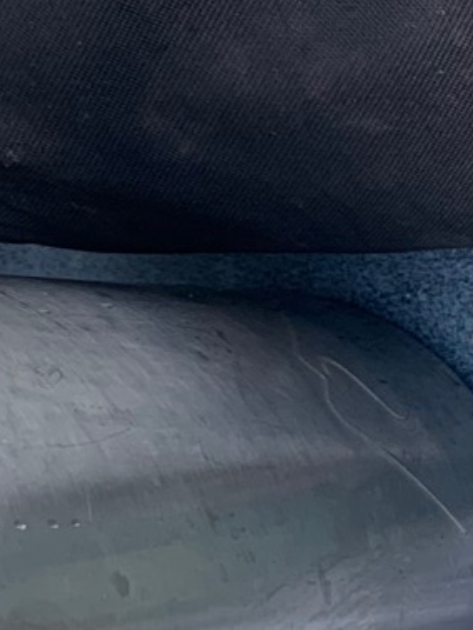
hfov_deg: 10.1
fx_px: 2402
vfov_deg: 14.9
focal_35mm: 132
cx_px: 1069
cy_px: 337
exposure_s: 1/122
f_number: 1.8
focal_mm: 4.25
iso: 32
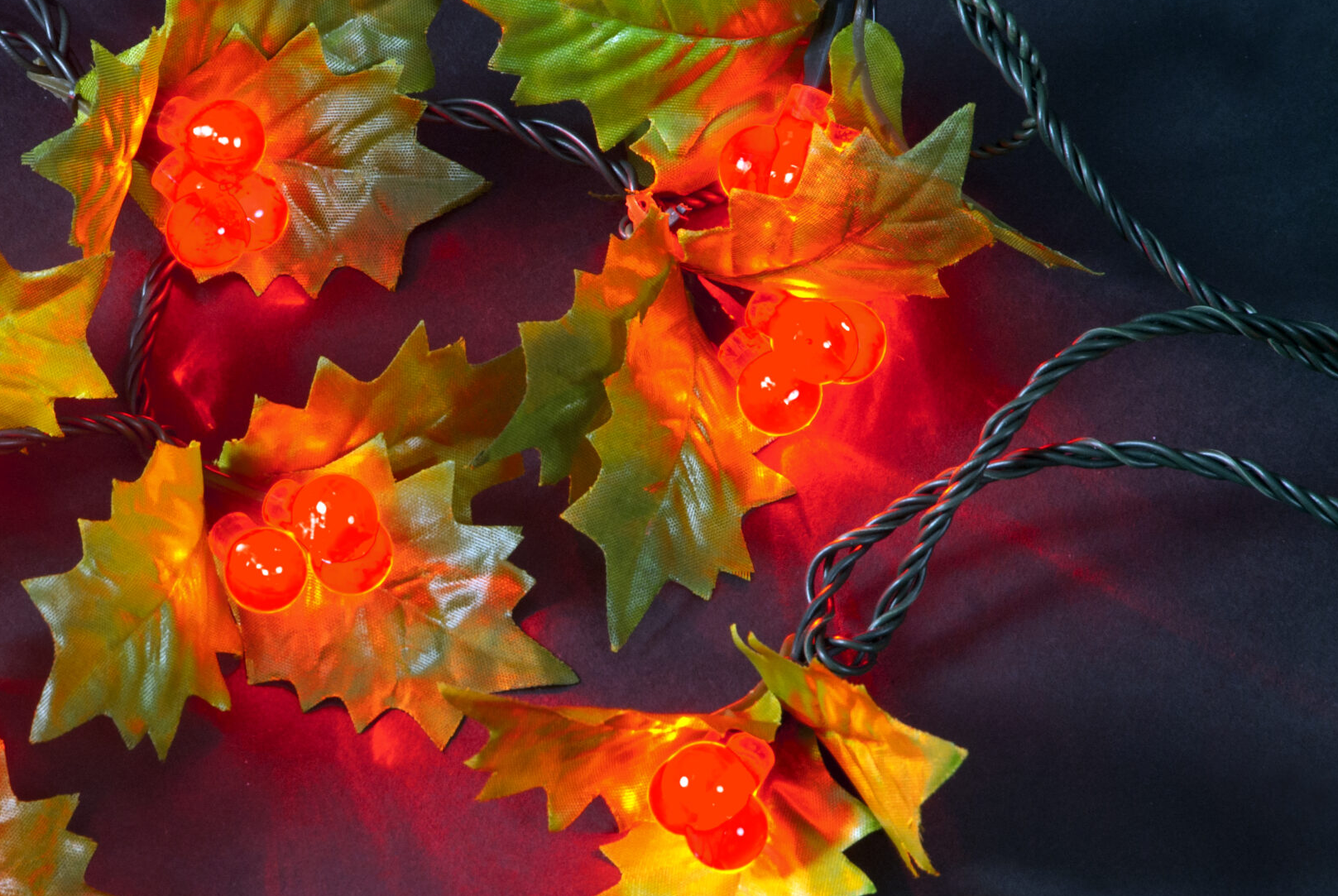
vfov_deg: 4.8
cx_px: 335
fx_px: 10607
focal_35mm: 285
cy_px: 505
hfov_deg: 7.2
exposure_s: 3
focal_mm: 120
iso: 400
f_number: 11
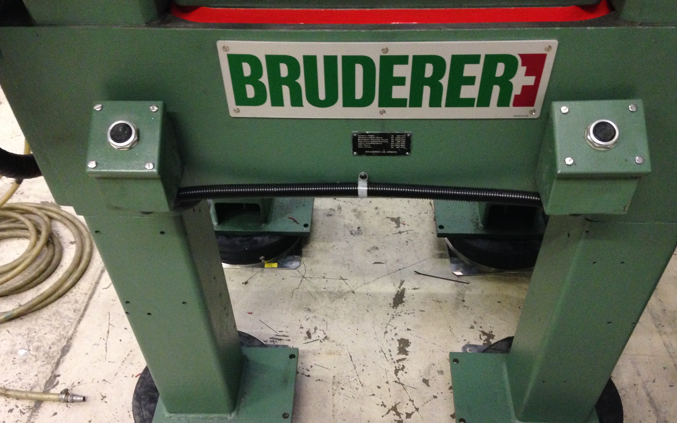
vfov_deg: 35.3
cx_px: 344
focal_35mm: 36
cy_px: 230
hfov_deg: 54.0
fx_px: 664
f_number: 2.4
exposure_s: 1/20
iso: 400
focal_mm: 4.12
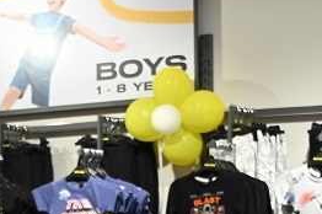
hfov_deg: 11.3
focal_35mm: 182
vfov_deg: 7.3
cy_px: 405
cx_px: 47
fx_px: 1626
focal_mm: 35
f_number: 4
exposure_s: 1/125
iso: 250
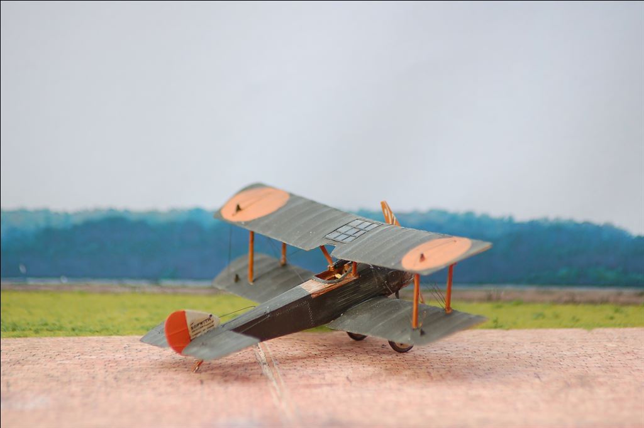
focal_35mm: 285
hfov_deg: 7.2
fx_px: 5094
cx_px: 322
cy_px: 214
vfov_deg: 4.8
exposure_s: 1/200
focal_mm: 190
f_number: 4.8
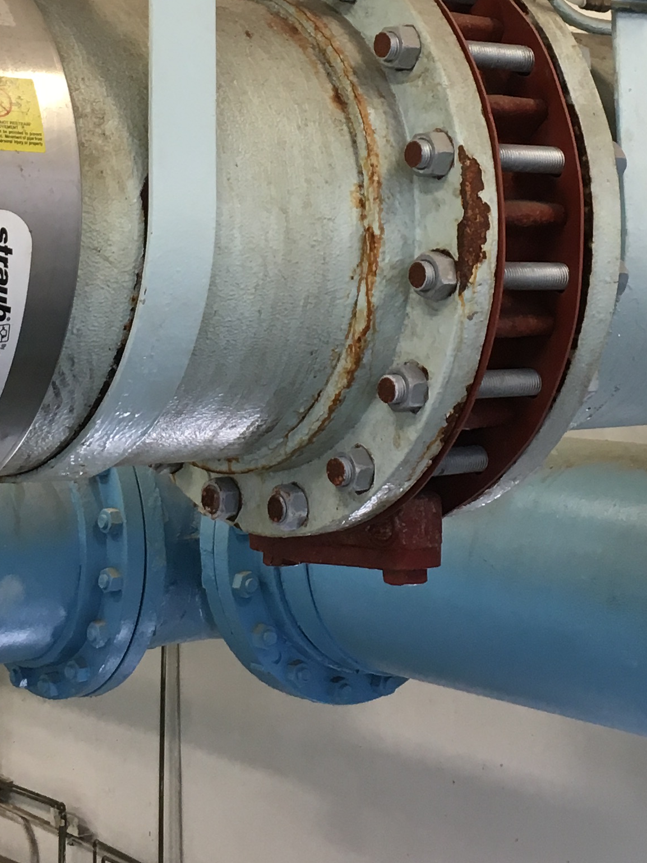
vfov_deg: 25.1
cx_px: 258
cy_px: 124
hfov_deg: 19.4
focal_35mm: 76
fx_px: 1894
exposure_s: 1/30
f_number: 2.2
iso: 64
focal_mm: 4.15
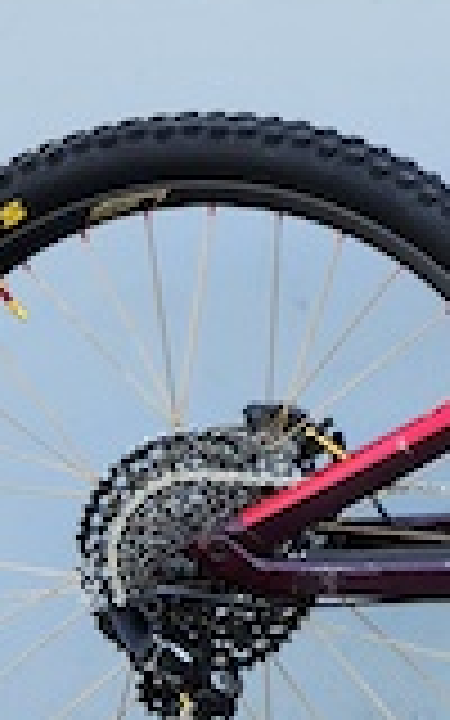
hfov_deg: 9.8
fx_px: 2394
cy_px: 76
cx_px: 981
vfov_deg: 16.9
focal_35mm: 122
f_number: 1.8
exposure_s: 1/180
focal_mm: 5.4
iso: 25
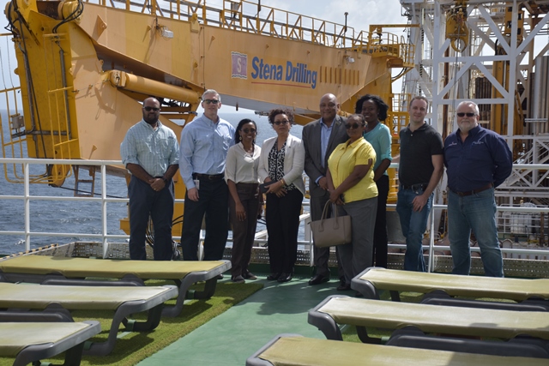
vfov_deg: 21.6
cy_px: 183
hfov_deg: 31.9
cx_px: 274
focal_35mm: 63
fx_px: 961
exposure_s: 1/1000
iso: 125
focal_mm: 42
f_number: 4.5
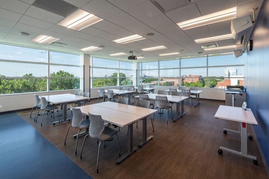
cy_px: 90
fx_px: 120
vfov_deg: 73.7
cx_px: 134
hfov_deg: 96.7
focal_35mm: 16
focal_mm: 16
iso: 100
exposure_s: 1/2
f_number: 13
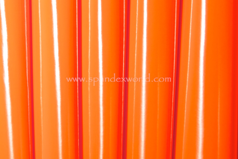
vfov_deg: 13.0
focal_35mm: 105
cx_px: 119
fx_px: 694
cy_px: 80
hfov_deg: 19.5
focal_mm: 70
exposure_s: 1/200
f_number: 9
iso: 250
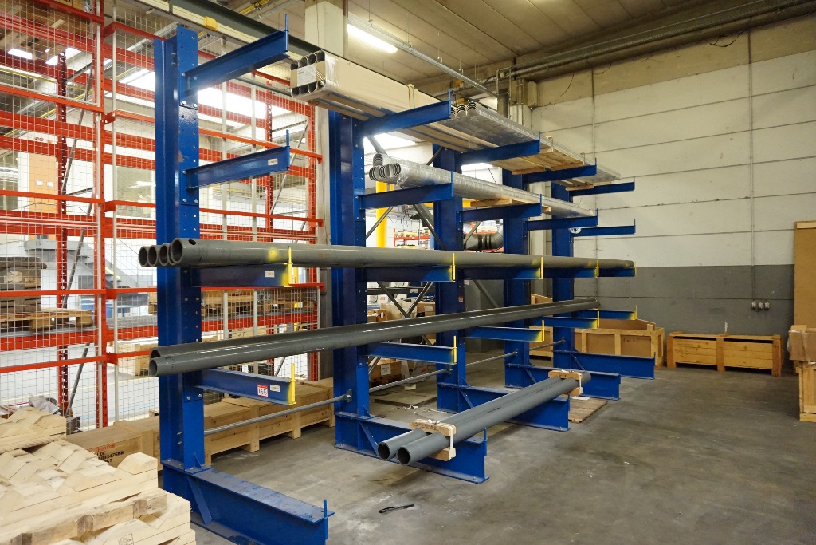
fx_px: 544
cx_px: 408
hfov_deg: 73.7
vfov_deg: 53.1
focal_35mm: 24
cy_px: 272
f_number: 3.5
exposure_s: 1/125
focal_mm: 16
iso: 3200
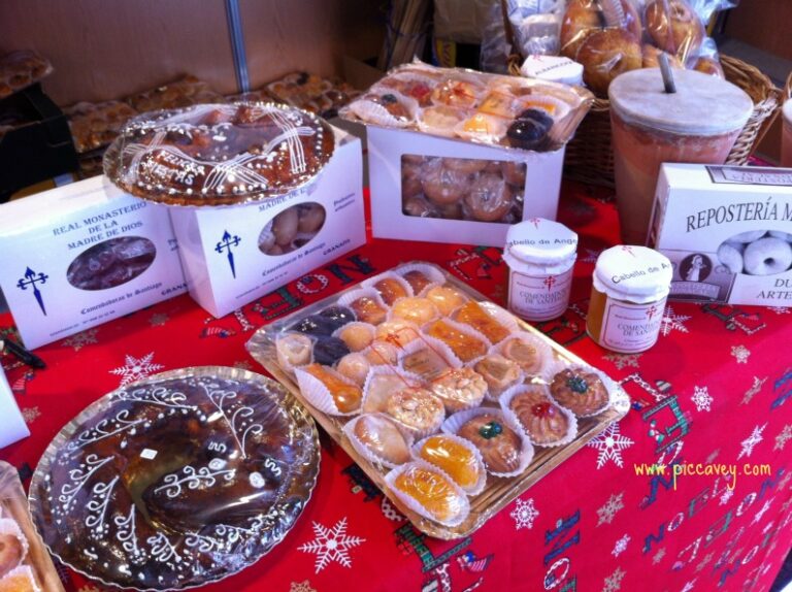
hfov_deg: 52.7
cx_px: 396
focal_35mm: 35
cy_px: 296
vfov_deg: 40.6
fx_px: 800
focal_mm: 3.85
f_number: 2.8
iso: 80
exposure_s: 1/60
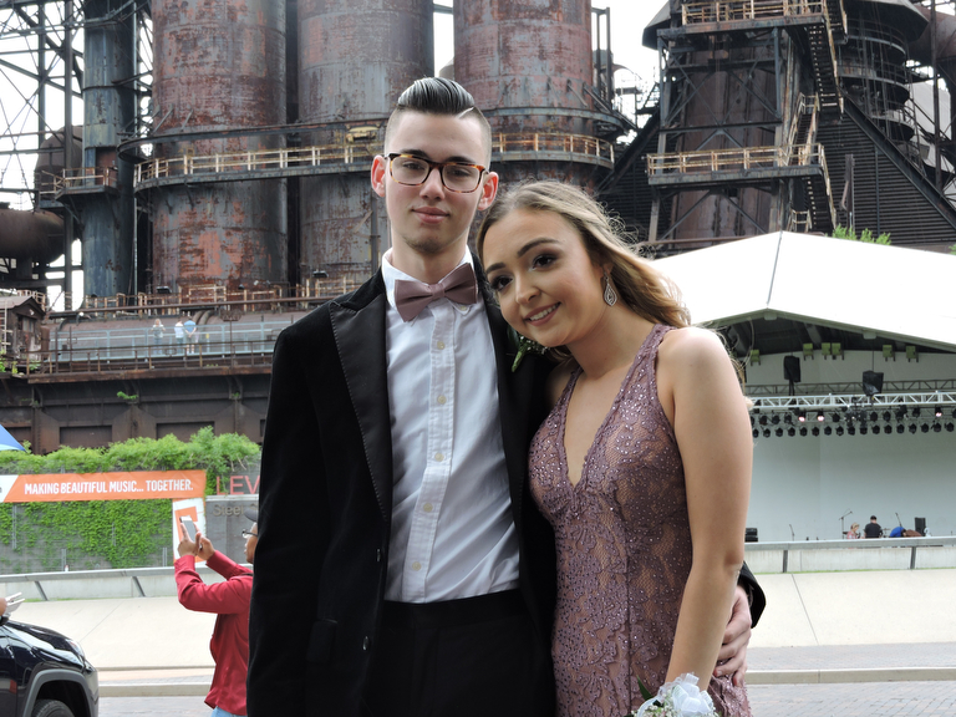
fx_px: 2209
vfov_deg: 18.4
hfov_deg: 24.4
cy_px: 358
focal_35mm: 80
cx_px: 478
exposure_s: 1/60
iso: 100
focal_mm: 14.3
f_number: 4.5
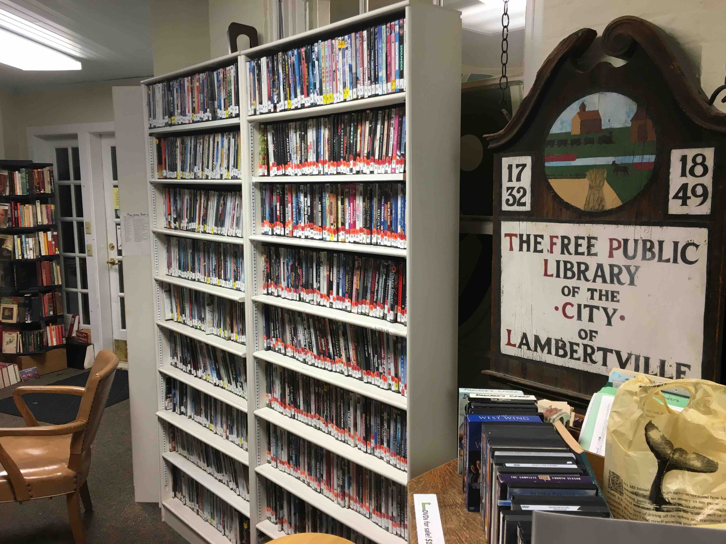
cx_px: 363
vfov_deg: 48.2
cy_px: 272
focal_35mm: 29
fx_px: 608
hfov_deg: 61.7
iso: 50
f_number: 2.2
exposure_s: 1/30
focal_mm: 4.15
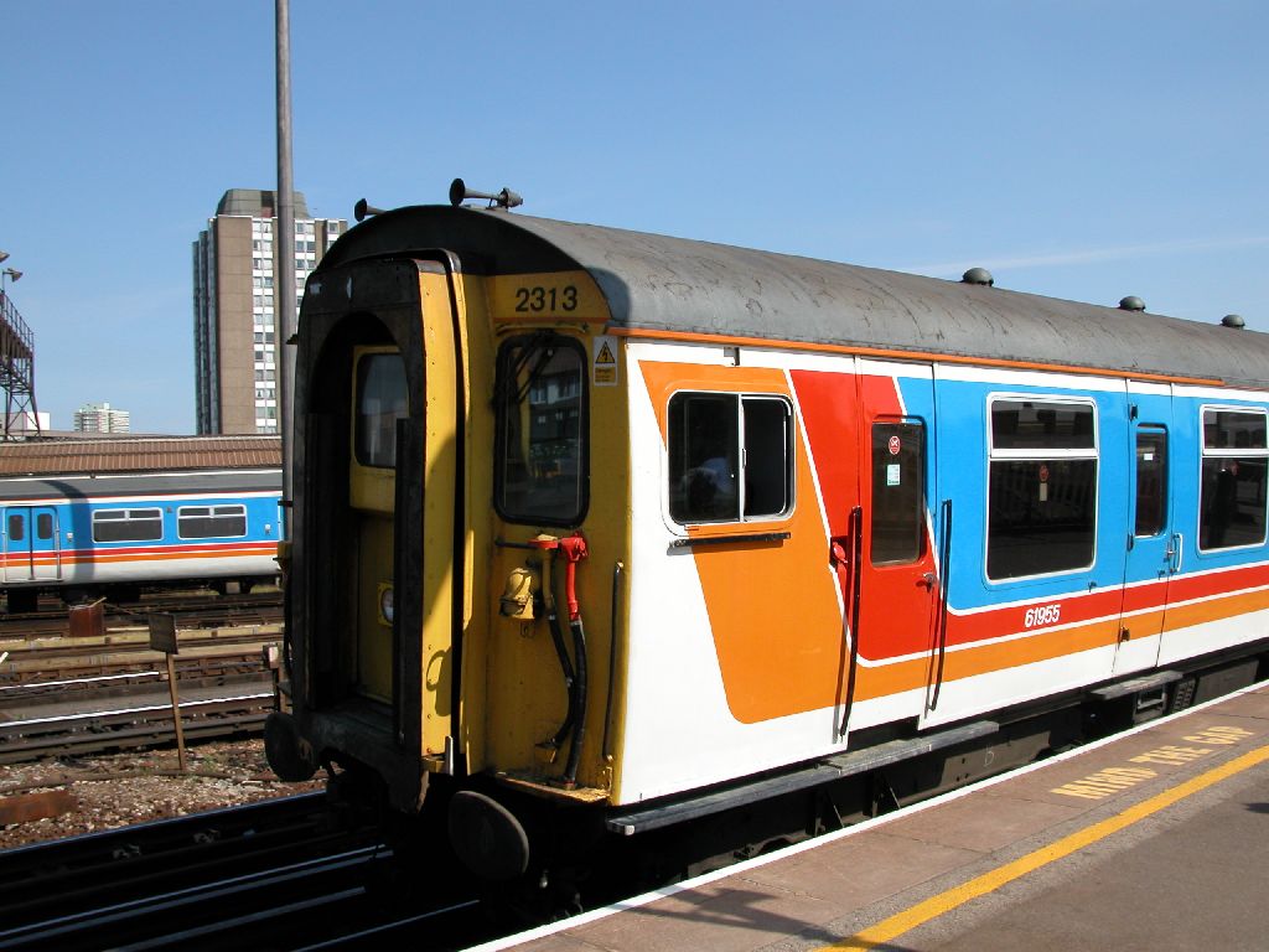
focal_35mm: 35
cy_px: 476
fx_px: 1283
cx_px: 634
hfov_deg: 52.6
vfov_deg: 40.7
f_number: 6.3
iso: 100
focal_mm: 8.9
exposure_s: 1/275
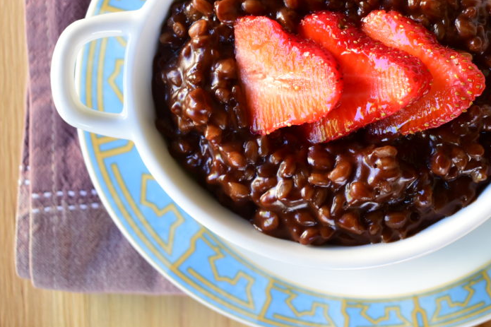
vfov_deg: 20.6
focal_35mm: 66
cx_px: 353
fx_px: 897
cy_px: 110
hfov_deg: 30.2
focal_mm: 29
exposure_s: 1/30
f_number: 4.2
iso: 250
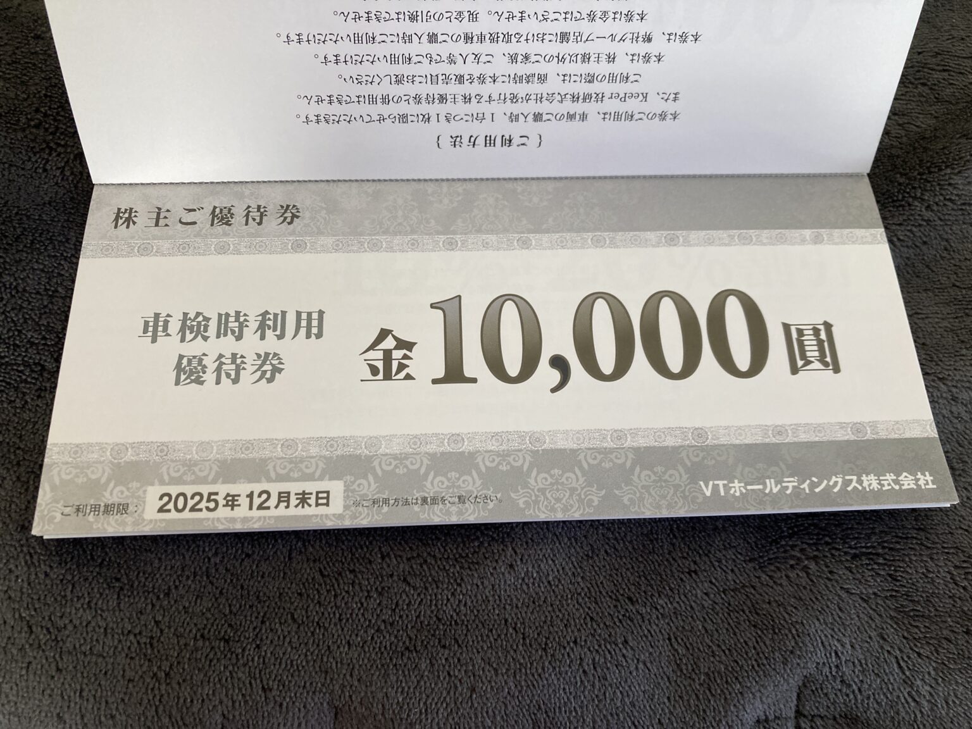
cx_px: 486
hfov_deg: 63.4
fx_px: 786
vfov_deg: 49.7
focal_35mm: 28
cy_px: 364
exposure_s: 1/60
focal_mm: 3.99
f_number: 1.8
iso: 200
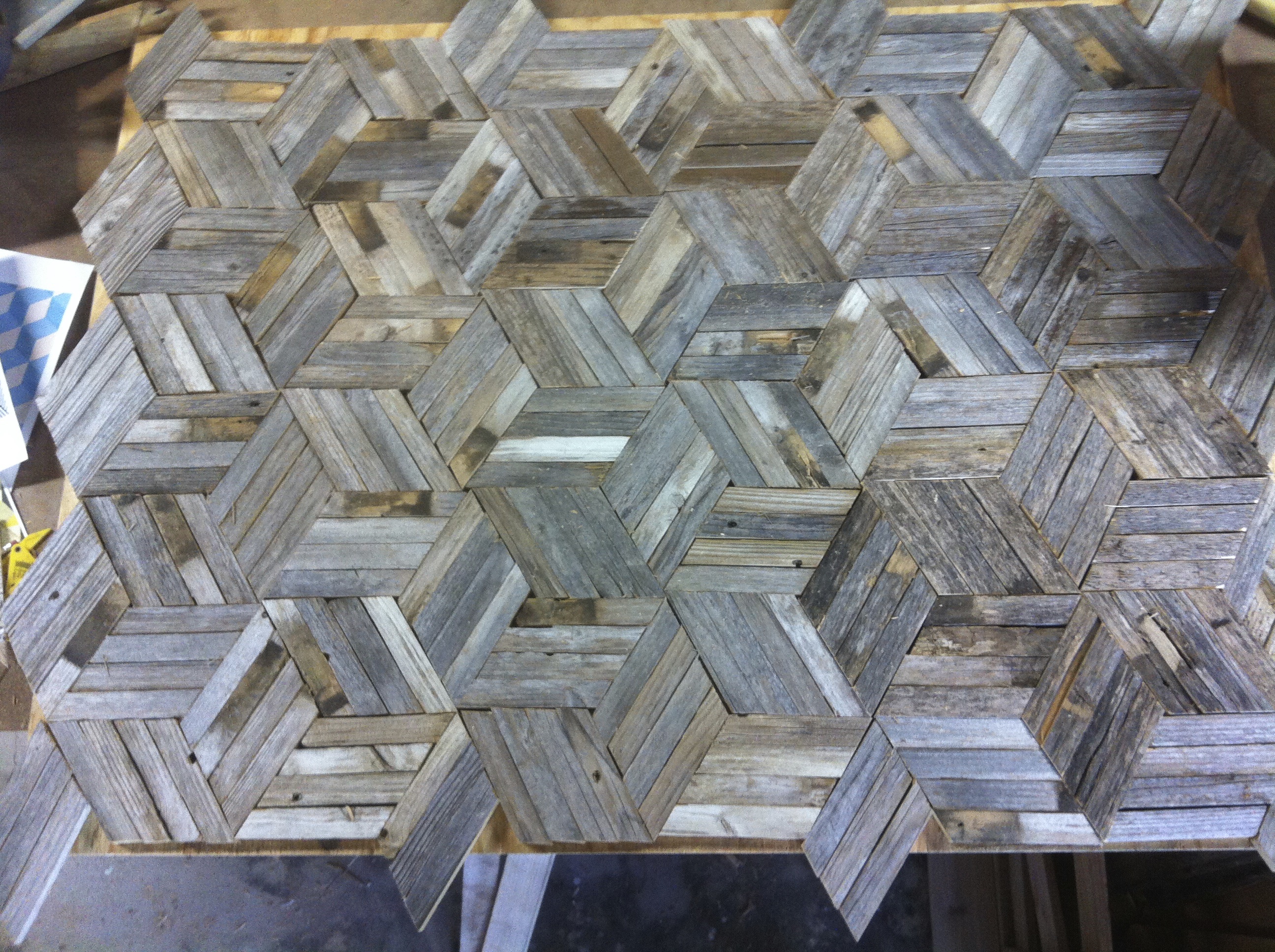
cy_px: 476
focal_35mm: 35
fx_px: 1287
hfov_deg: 52.7
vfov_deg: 40.6
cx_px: 638
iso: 160
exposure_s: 1/15
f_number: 2.8
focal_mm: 3.85
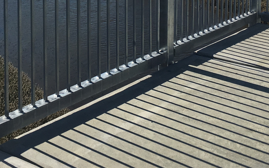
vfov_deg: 15.3
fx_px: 586
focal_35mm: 80
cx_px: 85
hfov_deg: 25.7
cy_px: -71
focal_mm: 4.15
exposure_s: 1/2747
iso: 25
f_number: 2.2
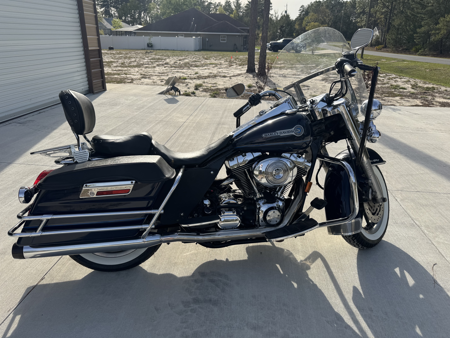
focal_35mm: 24
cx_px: 225
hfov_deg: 71.6
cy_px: 169
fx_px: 312
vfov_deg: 56.8
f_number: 1.78
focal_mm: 6.76
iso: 80
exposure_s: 1/4049
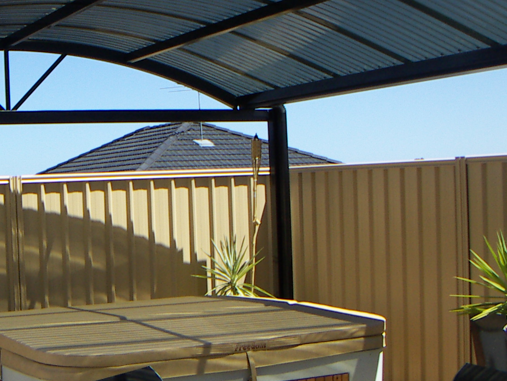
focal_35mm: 67
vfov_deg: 21.9
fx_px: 981
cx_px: 93
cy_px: 207
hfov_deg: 28.3
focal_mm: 4.7
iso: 50
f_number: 6.7
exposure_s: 1/200
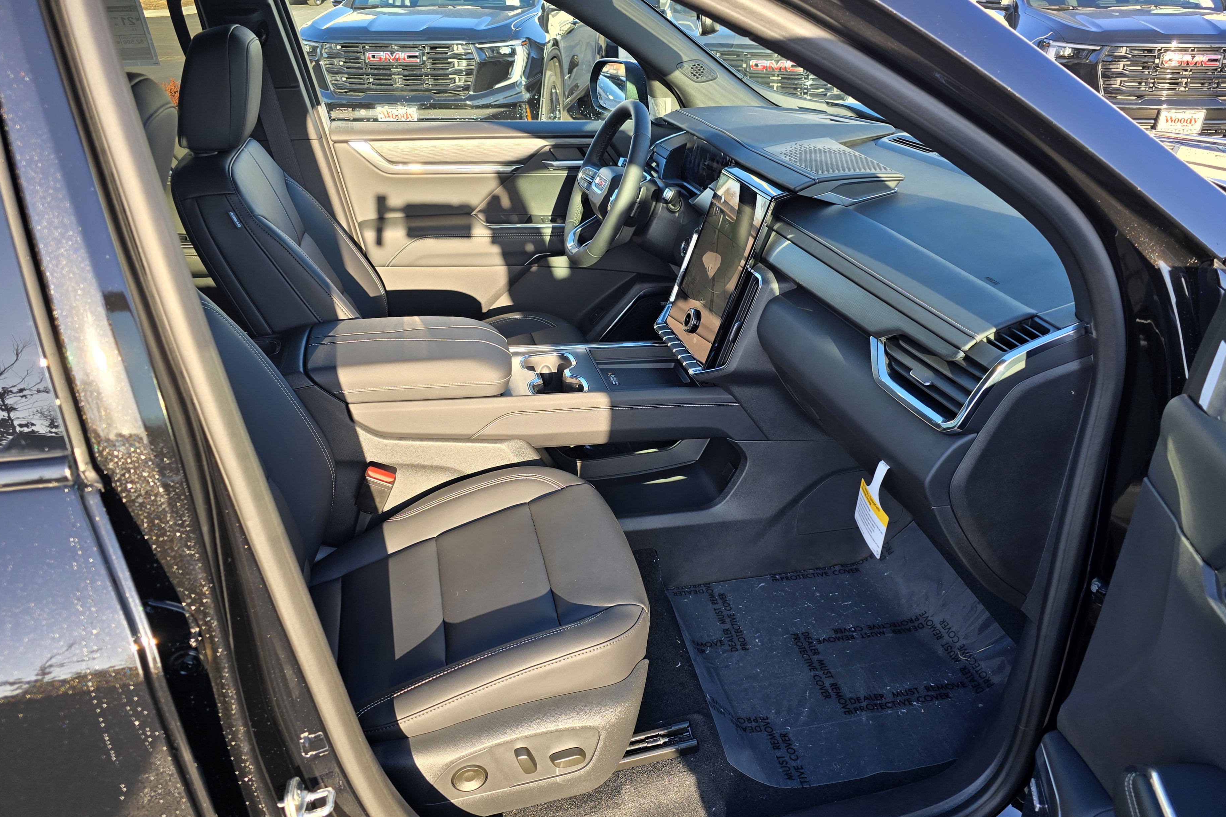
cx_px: 657
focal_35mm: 26
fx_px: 885
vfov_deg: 49.5
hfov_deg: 69.3
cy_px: 409
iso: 20
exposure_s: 1/180
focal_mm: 6.3
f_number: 1.7
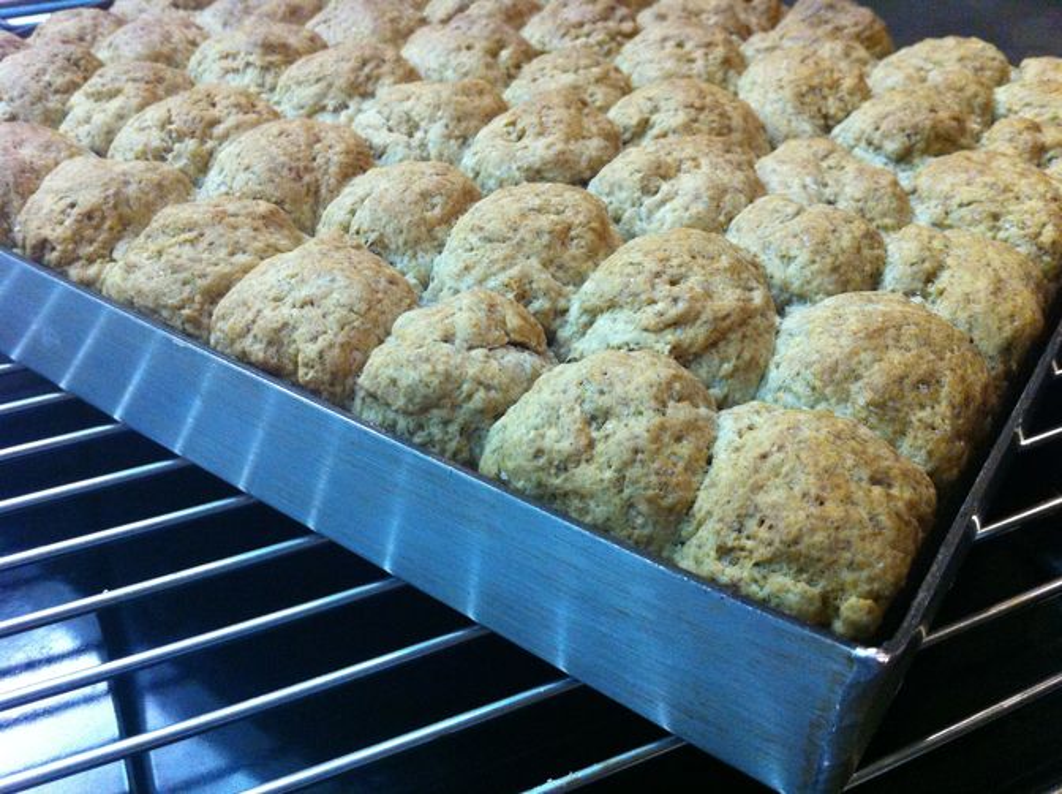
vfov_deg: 40.6
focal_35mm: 35
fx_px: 1072
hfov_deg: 52.7
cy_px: 397
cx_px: 531
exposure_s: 1/15
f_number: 2.8
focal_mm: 3.85
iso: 500
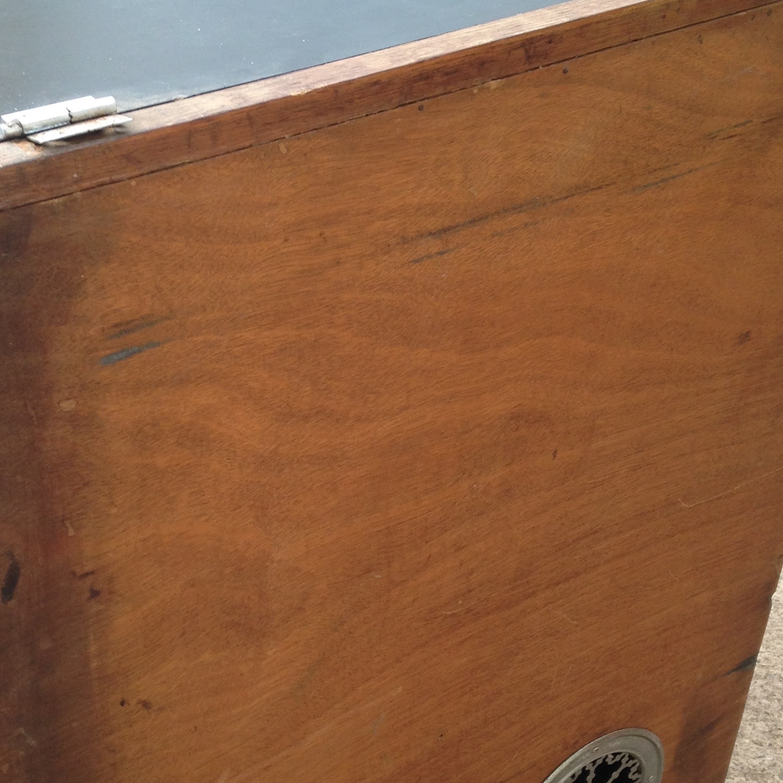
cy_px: 496
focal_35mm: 64
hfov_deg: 26.7
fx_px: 1638
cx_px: 261
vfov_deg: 26.8
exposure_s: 1/40
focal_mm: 4.12
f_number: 2.4
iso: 64
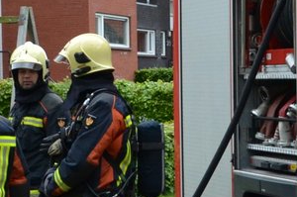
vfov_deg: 9.5
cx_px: 491
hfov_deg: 13.2
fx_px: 1186
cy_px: 118
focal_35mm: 144
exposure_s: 1/2000
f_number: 5.6
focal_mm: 18
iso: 1250
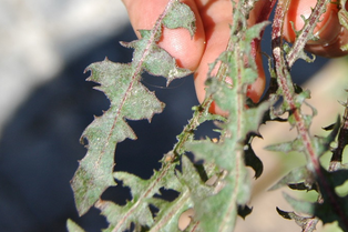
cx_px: 293
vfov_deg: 8.2
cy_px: -23
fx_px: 1613
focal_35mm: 167
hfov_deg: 12.2
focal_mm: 50
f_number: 8
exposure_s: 1/640
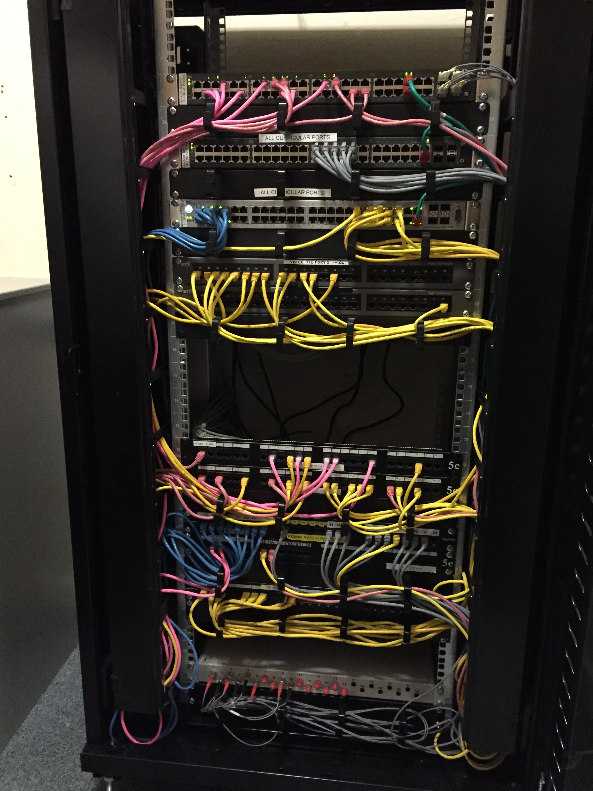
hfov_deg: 48.2
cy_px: 396
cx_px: 296
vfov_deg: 61.7
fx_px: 662
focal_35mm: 29
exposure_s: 1/15
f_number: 2.2
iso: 400
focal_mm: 4.15
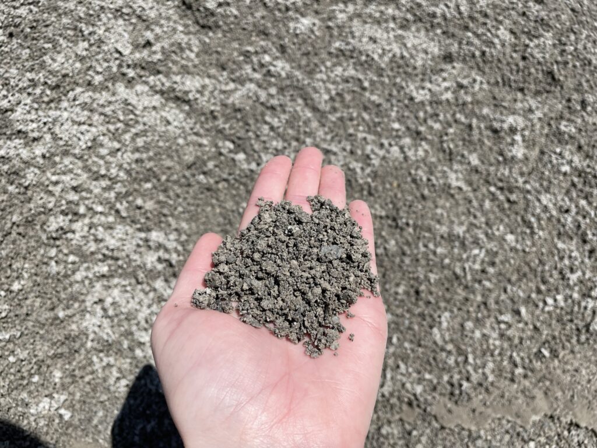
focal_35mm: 26
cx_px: 298
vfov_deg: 53.1
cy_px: 224
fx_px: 448
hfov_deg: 67.3
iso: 32
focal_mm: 4.2
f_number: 1.6
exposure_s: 1/4651
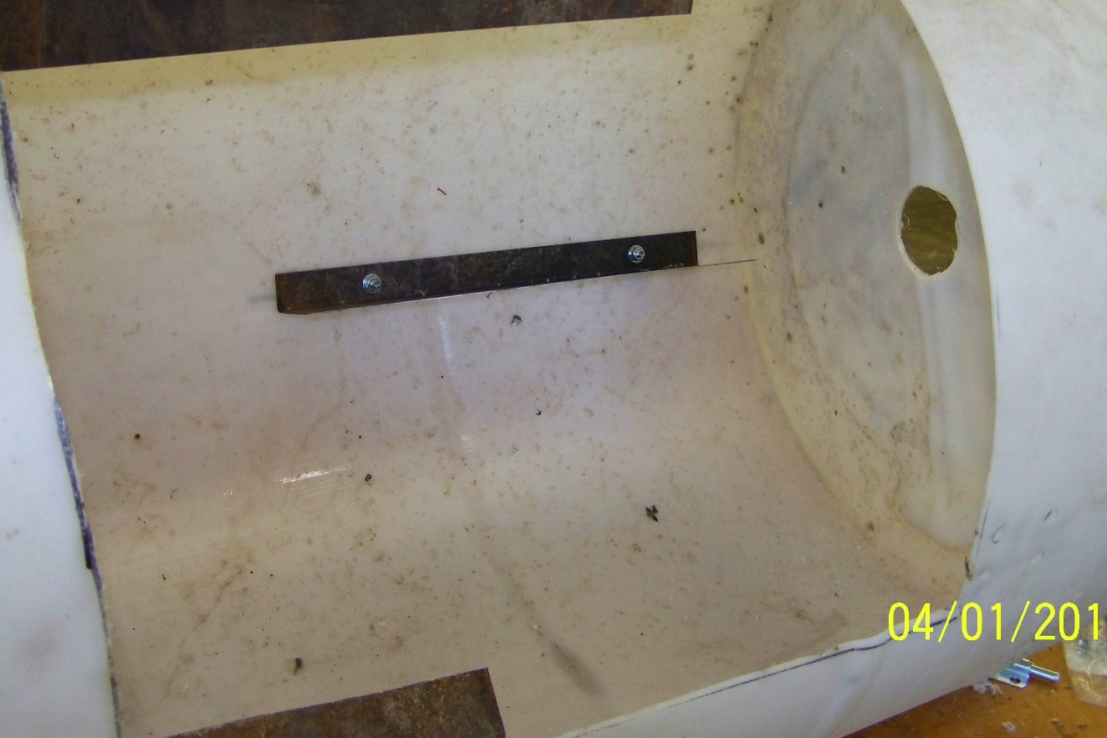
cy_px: 287
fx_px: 1322
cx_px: 592
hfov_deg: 45.4
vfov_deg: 31.1
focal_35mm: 43
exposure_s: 1/60
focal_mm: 6.3
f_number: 2.8
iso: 200
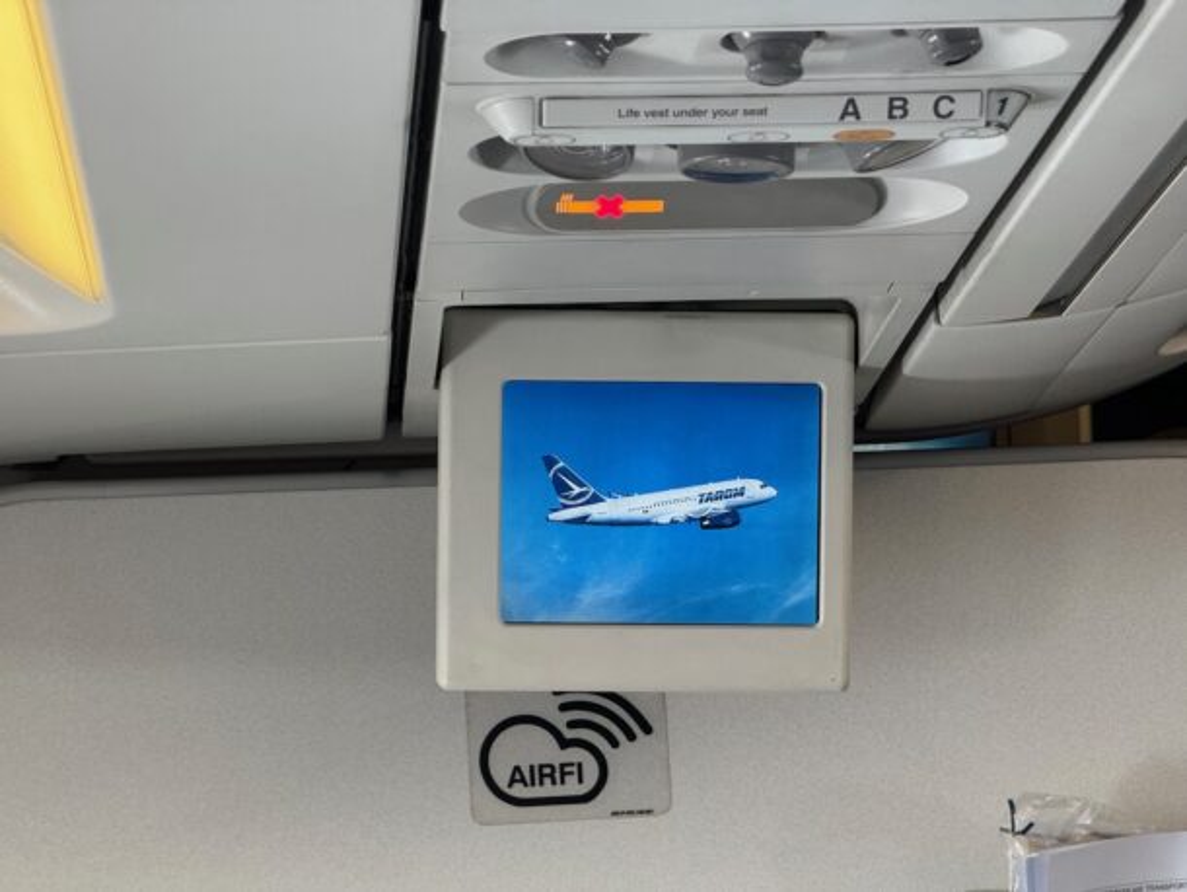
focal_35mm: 120
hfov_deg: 16.4
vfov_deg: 12.4
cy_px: 446
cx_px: 594
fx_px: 4116
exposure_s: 1/57
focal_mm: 15.66
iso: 320
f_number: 2.8
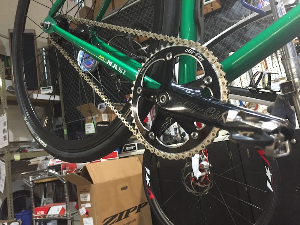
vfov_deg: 48.2
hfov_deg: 61.7
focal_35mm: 29
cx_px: 150
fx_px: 251
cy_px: 112
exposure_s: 1/30
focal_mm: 4.15
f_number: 2.2
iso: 250
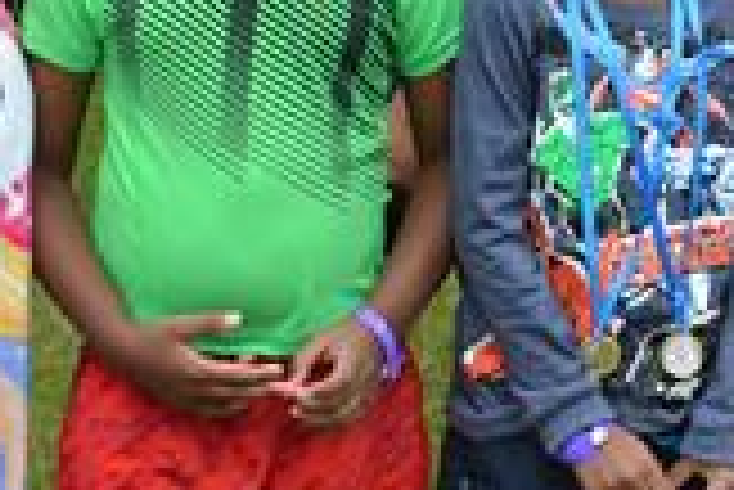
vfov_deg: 6.7
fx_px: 4204
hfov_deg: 9.9
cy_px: -38
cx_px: 824
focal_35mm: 206
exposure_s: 1/160
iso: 100
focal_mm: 28
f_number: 6.3
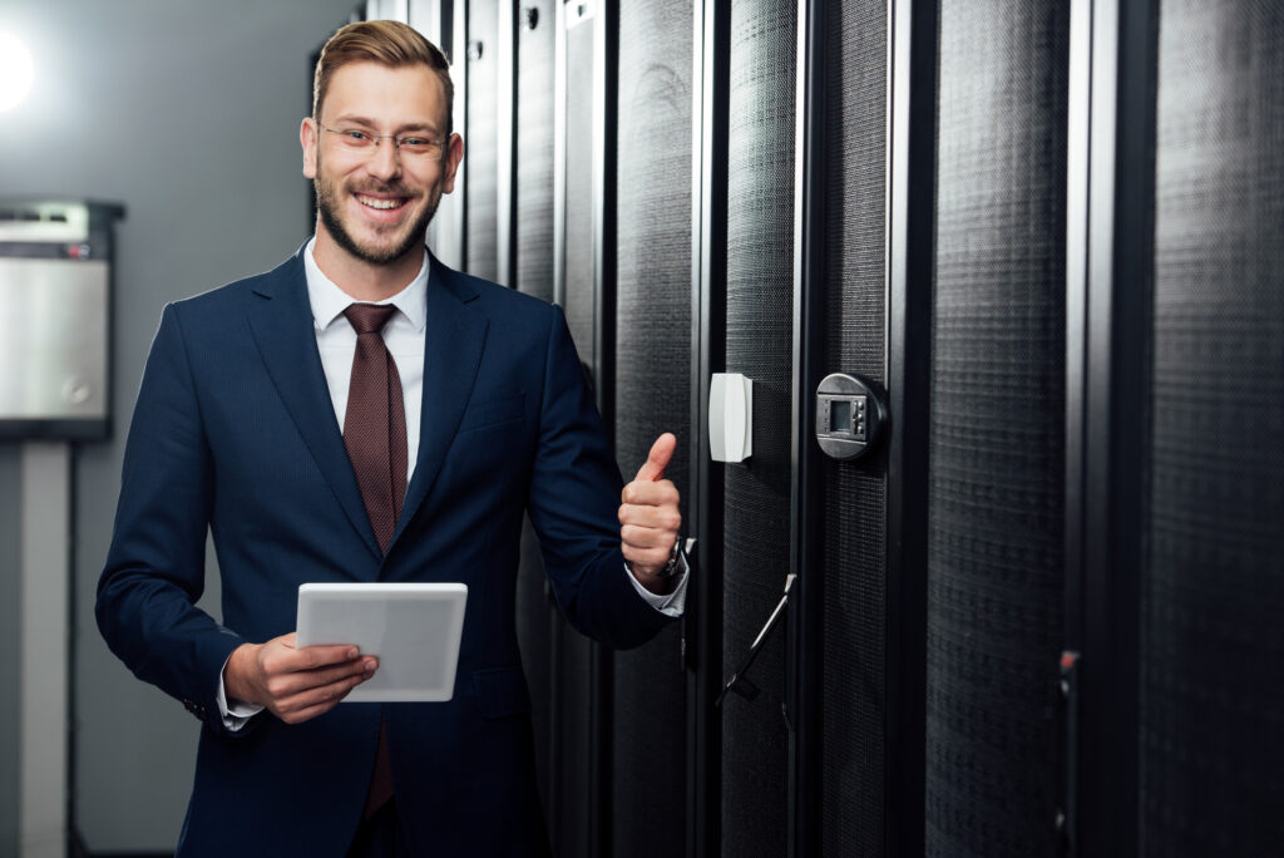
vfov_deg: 13.7
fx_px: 3569
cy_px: 429
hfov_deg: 20.4
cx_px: 642
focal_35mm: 100
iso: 250
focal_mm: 100
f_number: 5.6
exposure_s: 1/160
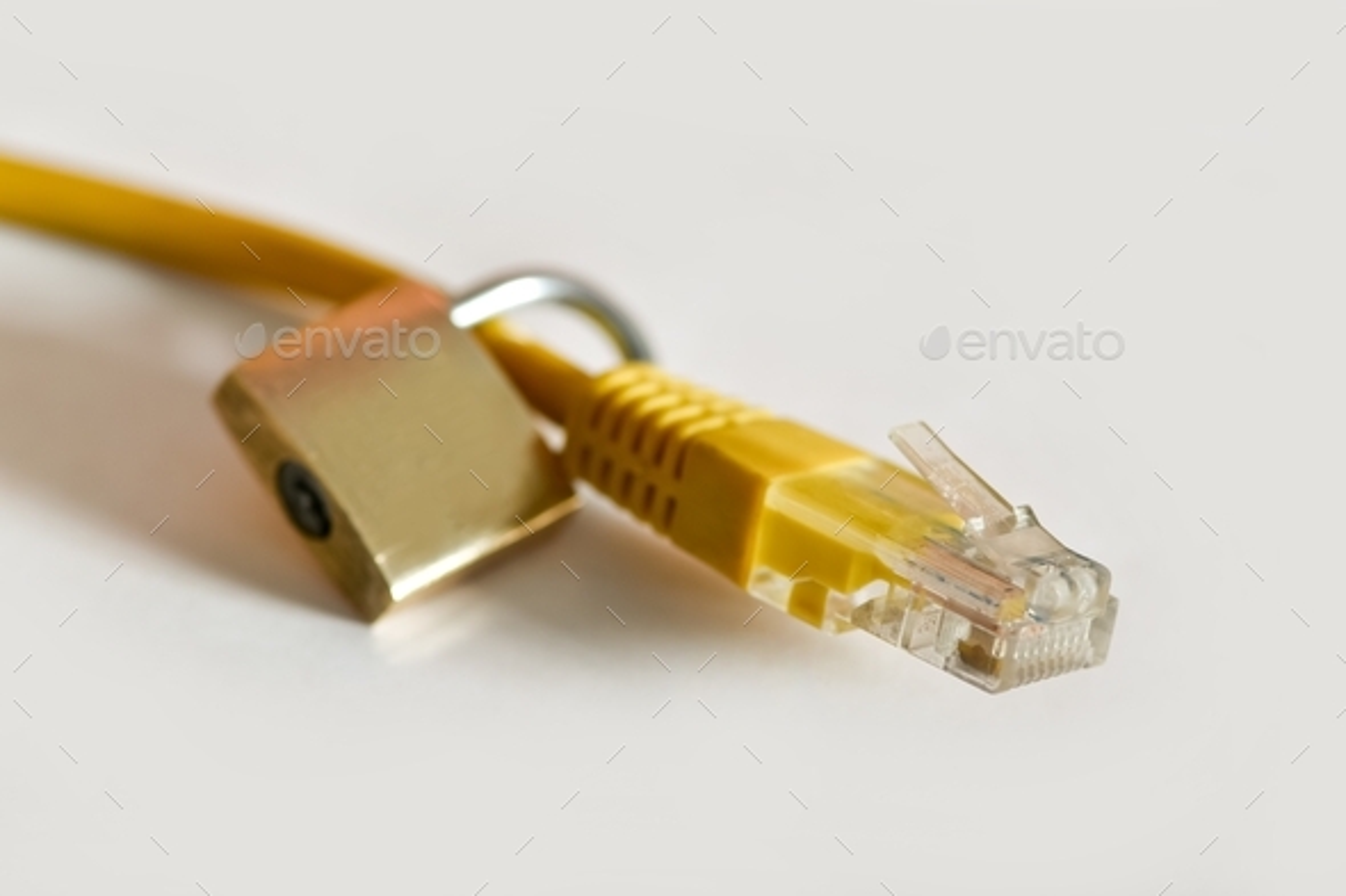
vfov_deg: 8.7
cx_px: 673
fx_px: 5887
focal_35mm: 158
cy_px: 448
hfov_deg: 13.0
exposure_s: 1/5
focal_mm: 105
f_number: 6.3
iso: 100
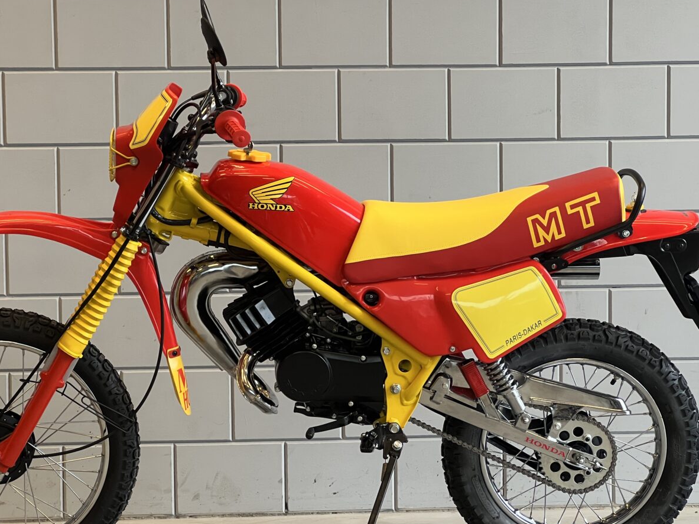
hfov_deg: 19.6
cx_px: 292
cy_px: 302
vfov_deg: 14.8
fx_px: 2019
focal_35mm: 100
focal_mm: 9
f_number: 2.8
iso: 200
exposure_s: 1/100
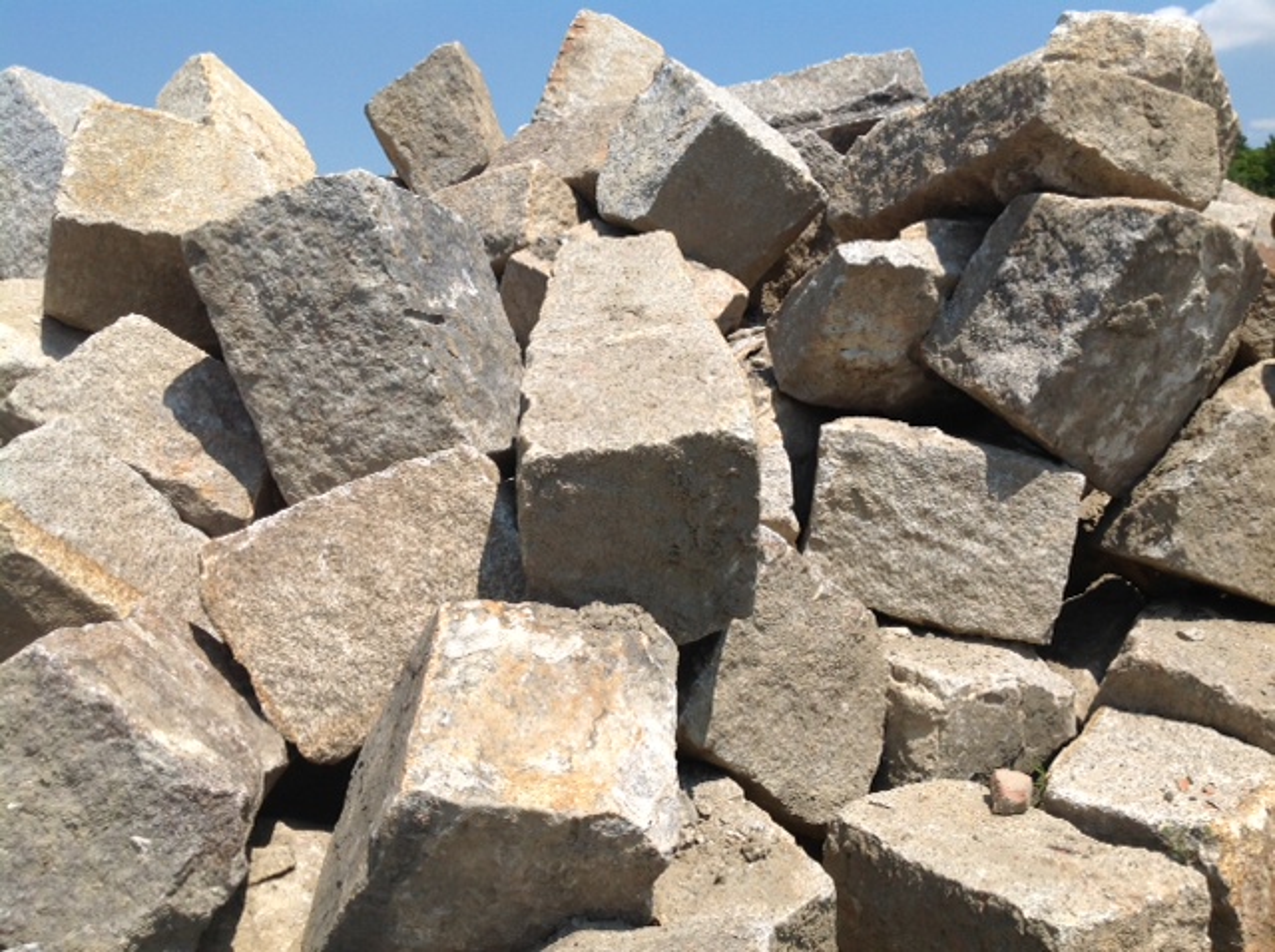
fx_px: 1287
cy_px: 476
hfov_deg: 52.7
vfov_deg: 40.6
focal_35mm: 35
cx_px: 638
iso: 50
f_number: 2.4
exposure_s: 1/2519
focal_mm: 4.28
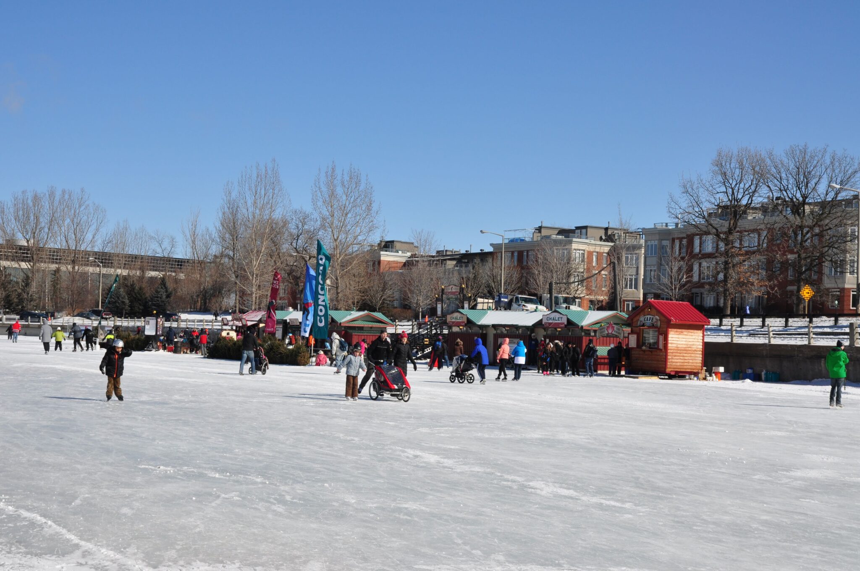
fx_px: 1253
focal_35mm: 52
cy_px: 286
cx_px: 430
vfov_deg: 25.7
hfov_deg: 37.9
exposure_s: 1/400
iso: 200
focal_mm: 35
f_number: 10
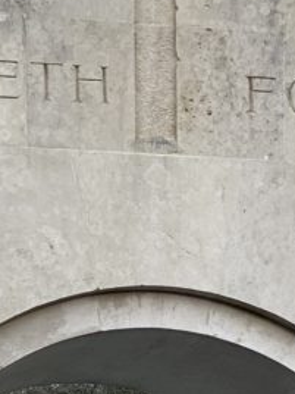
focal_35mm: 279
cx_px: 123
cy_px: 707
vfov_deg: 6.9
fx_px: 3170
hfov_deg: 5.3
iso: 25
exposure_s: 1/122
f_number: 2
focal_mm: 6
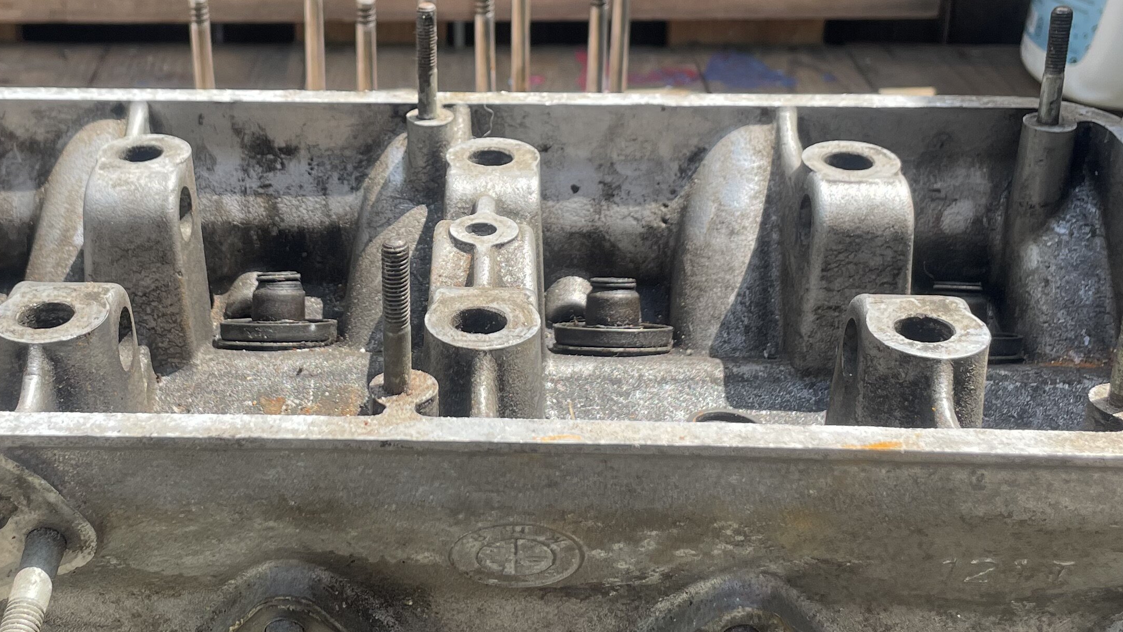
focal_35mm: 53
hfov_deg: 38.9
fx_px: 1578
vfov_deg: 22.5
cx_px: 428
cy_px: 204
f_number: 1.6
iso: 32
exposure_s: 1/1072
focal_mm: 4.2
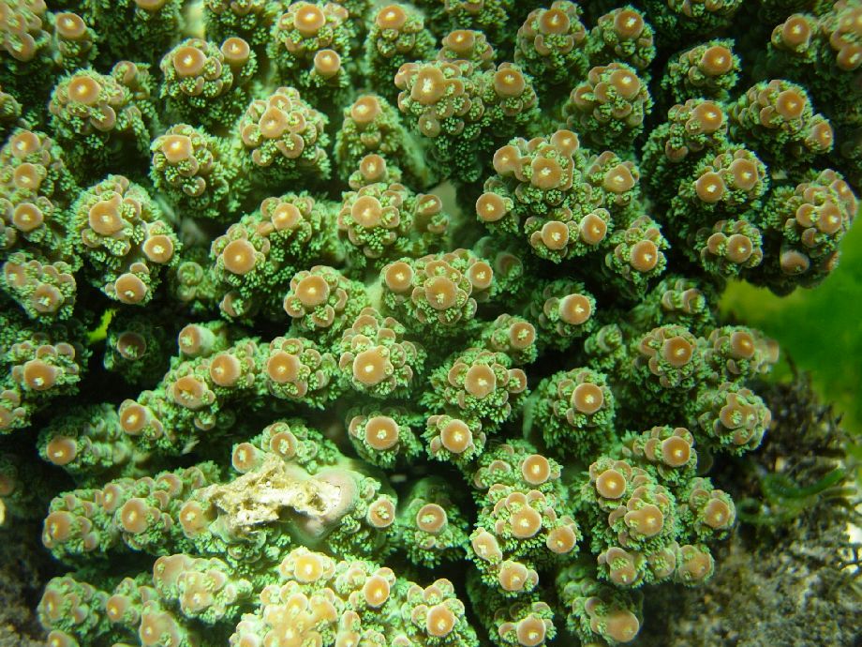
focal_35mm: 38
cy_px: 324
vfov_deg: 37.7
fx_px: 946
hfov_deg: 49.0
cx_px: 431
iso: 64
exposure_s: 1/430
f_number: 2.8
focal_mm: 7.8
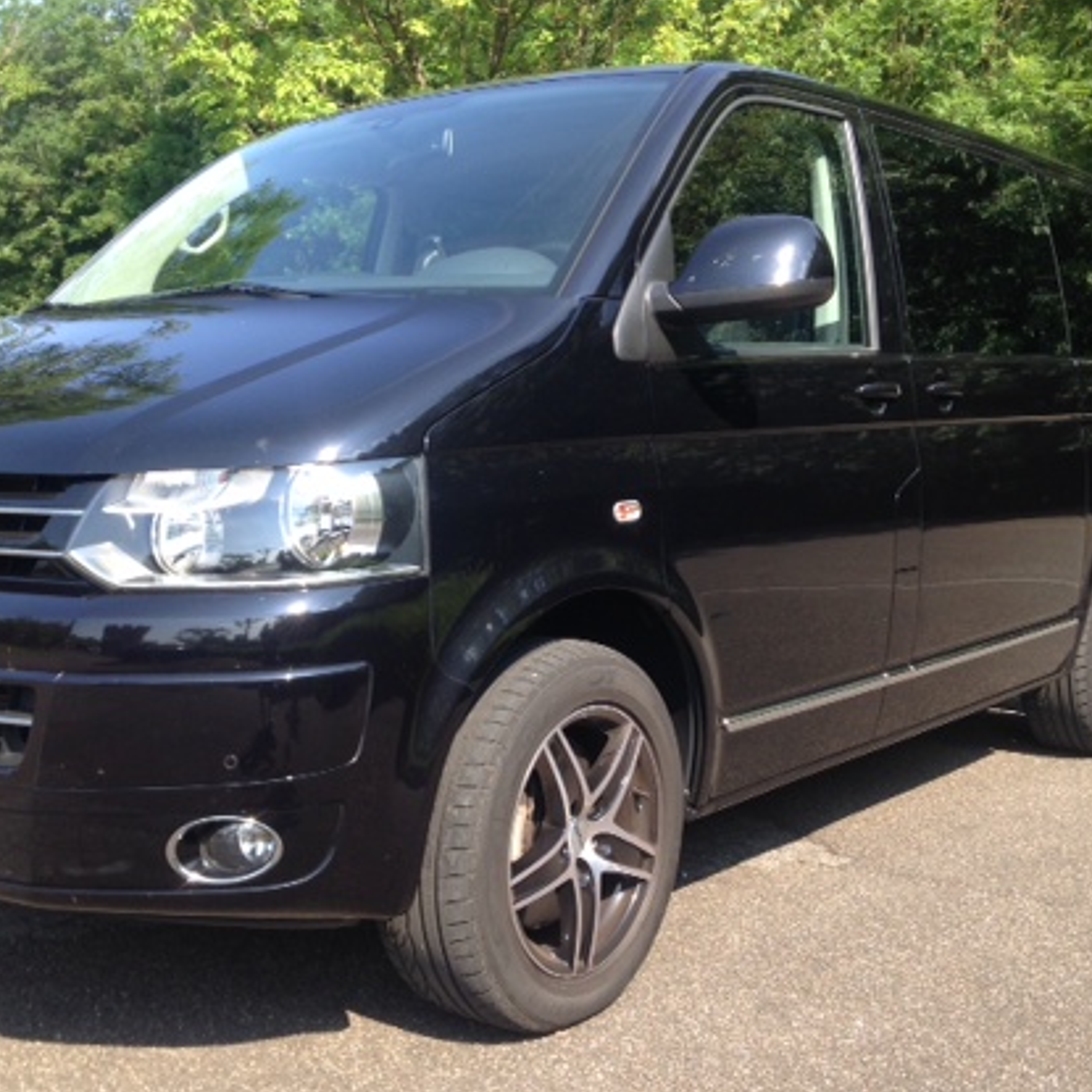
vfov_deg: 37.5
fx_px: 1606
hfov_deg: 37.5
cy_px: 510
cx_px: 487
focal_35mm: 45
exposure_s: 1/364
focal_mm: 4.12
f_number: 2.4
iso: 50
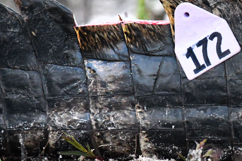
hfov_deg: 3.7
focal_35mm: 562
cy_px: 47
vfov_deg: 2.4
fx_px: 3776
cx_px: 197
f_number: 4.5
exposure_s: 1/125
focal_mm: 200
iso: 9000
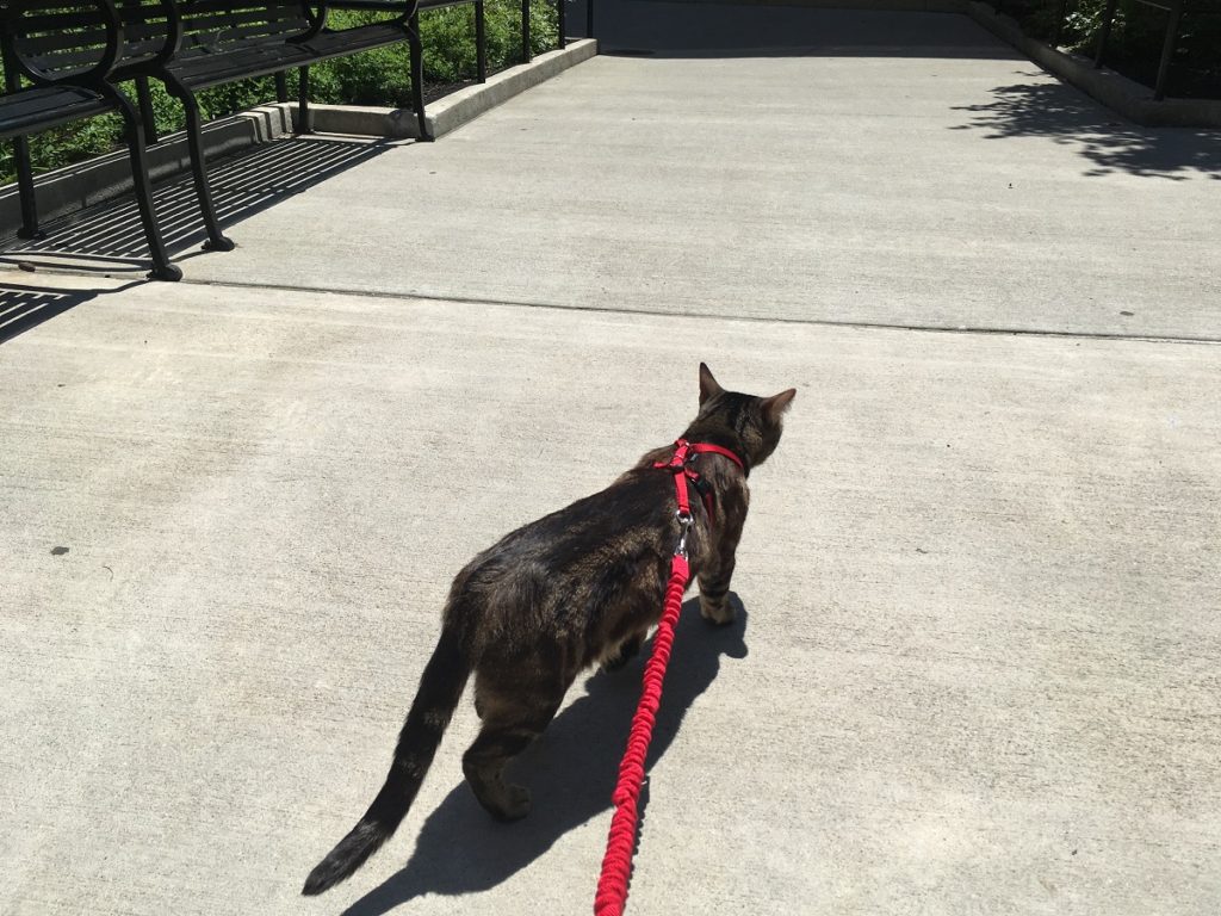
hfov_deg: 61.7
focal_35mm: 29
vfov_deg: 48.2
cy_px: 458
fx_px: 1023
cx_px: 610
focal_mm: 4.15
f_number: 2.2
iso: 25
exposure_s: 1/2331
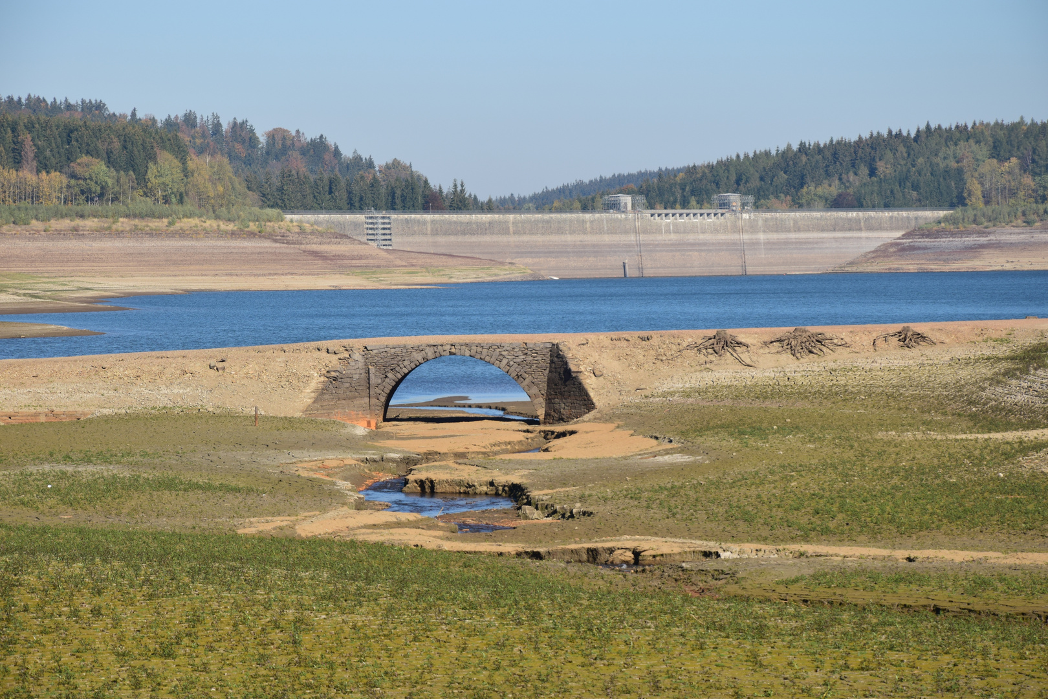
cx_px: 524
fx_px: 4585
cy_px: 350
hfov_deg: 13.0
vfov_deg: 8.7
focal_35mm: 158
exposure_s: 1/400
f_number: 9
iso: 200
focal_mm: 105
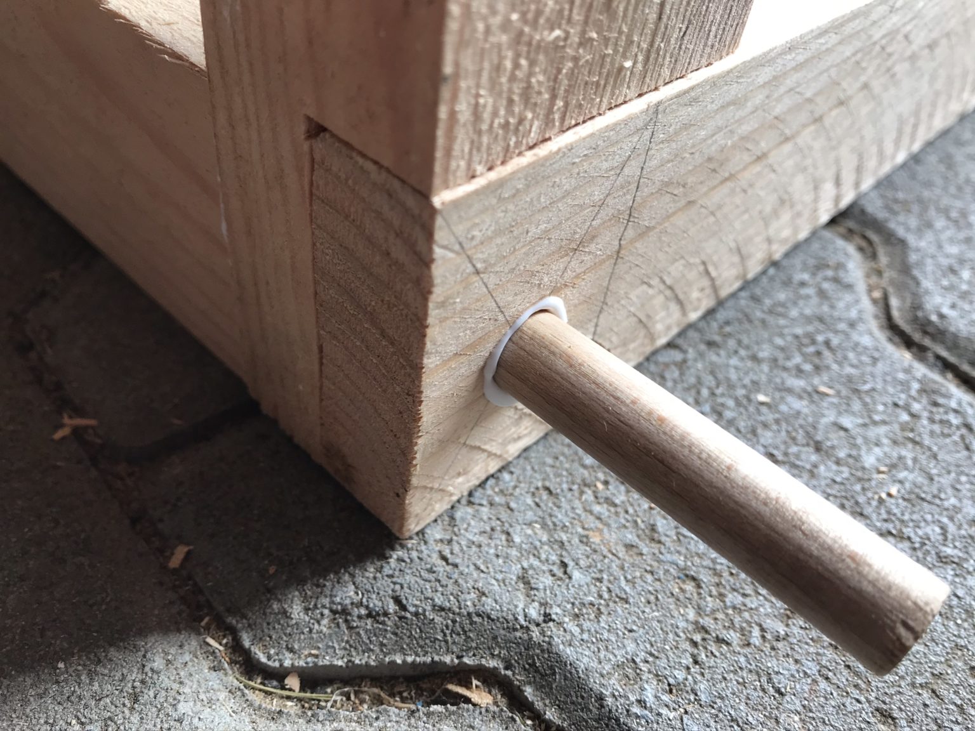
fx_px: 789
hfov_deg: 63.4
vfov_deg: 49.7
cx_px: 488
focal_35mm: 28
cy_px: 366
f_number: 1.8
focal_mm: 3.99
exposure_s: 1/124
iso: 20
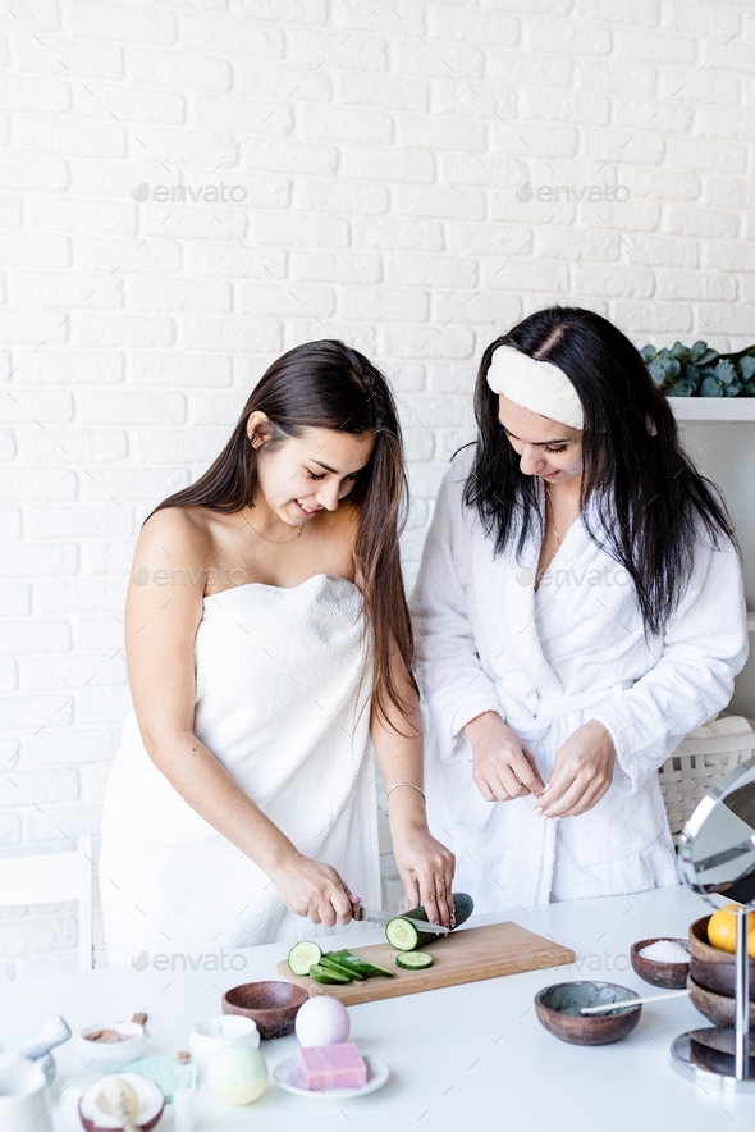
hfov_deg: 27.0
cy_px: 566
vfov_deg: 39.6
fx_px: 1572
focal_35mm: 50
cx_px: 378
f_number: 1.4
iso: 320
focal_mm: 50
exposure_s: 1/160
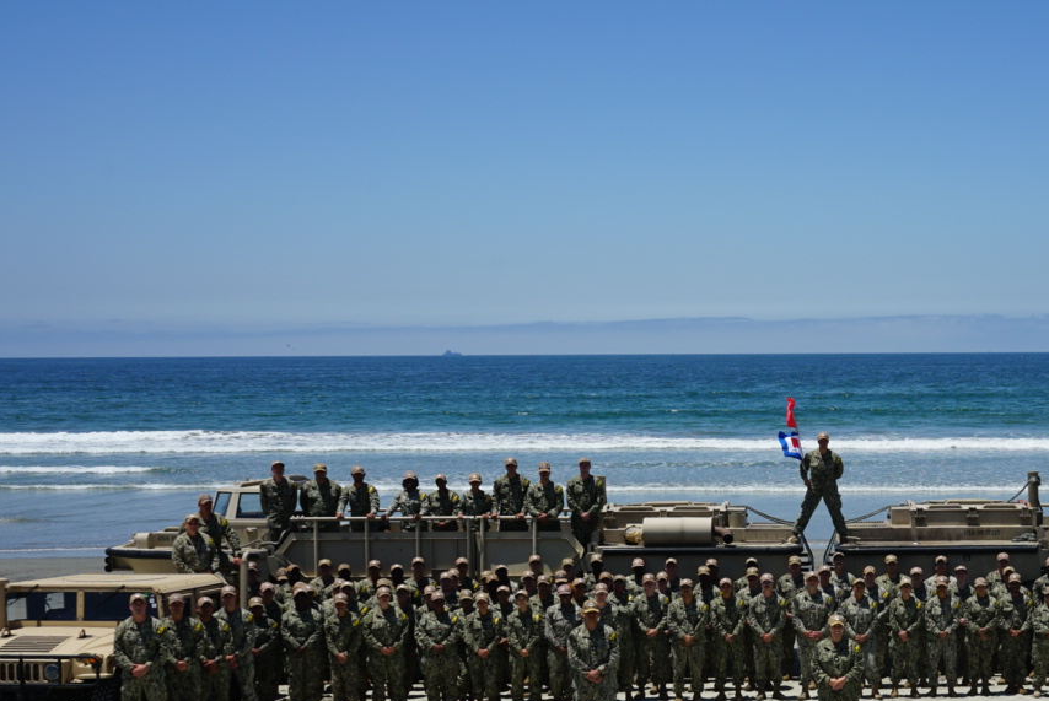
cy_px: 583
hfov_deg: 36.3
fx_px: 1546
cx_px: 833
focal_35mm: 53
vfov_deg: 25.0
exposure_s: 1/320
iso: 100
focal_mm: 28
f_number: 10
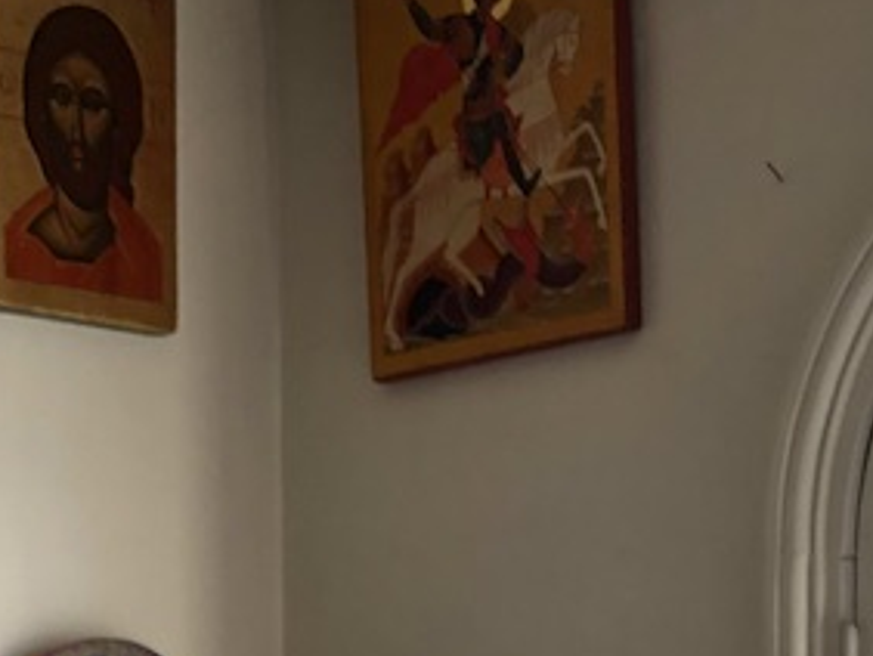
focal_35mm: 119
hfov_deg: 16.1
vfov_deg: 11.6
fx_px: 3004
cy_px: 1154
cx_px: -93
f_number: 1.8
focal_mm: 4
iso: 20
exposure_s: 1/177
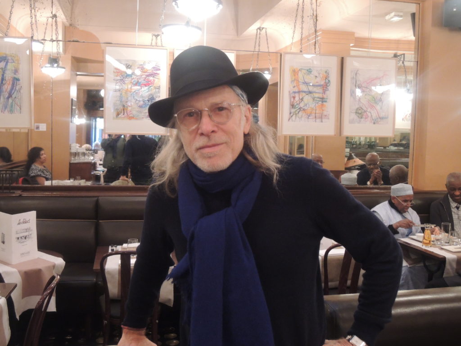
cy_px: 173
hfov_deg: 46.8
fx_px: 533
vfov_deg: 36.0
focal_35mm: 40
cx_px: 230
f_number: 3.3
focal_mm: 7.2
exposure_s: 1/10
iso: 800
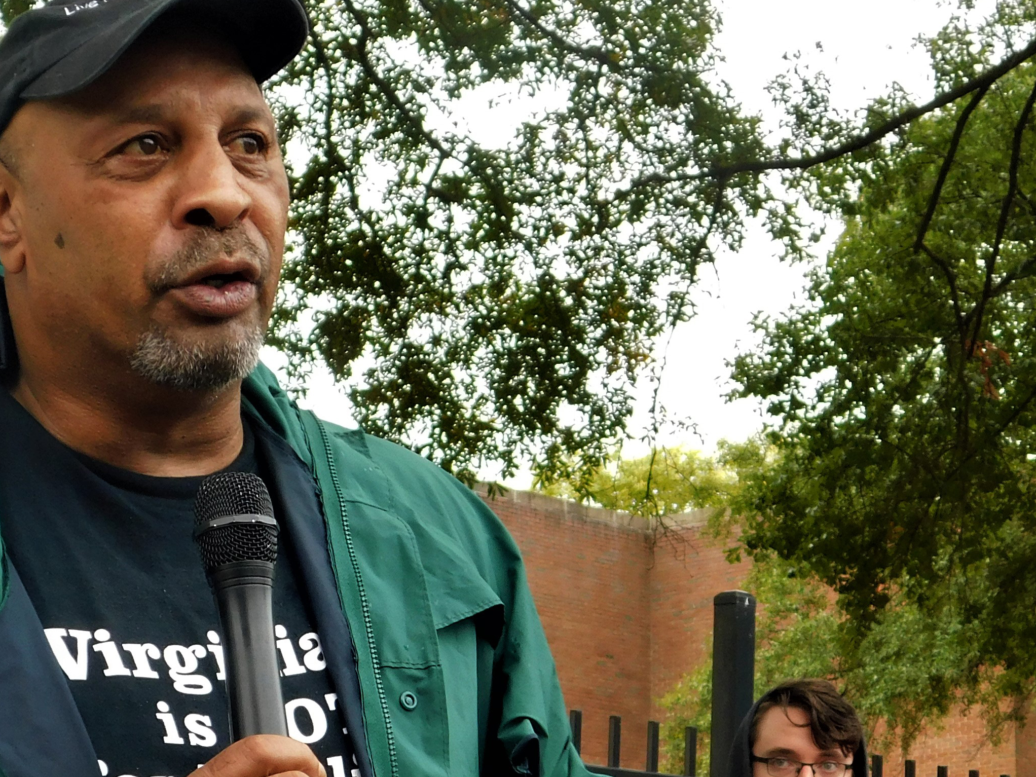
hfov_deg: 17.1
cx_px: 363
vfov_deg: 12.8
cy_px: 627
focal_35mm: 115
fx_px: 3442
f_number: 3.8
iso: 125
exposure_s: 1/60
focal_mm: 9
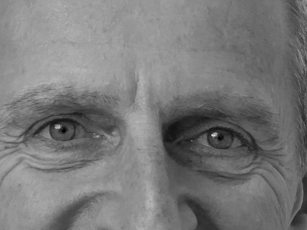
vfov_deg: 5.4
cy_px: 187
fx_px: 2420
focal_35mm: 273
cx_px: 145
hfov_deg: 7.3
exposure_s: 1/33
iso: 50
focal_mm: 6.6
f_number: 2.8
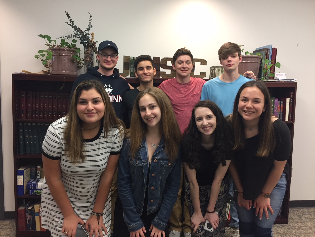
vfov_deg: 48.2
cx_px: 158
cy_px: 118
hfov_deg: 61.7
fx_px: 264
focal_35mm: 29
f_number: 2.2
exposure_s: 1/30
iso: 125
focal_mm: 4.15
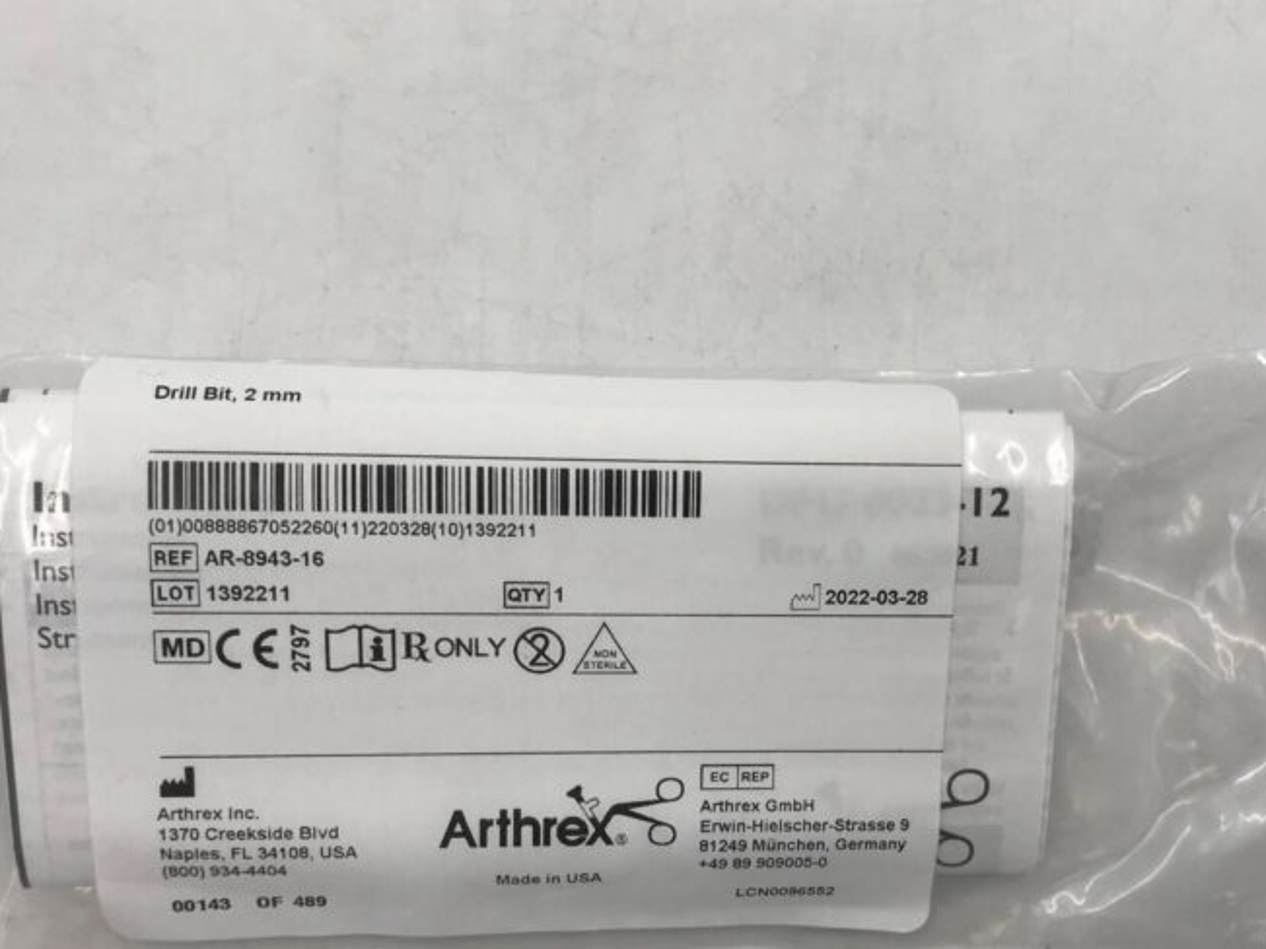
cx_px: 749
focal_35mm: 43
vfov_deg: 33.2
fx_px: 1572
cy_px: 651
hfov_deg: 43.7
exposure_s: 1/120
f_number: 1.8
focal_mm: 3.99
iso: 32
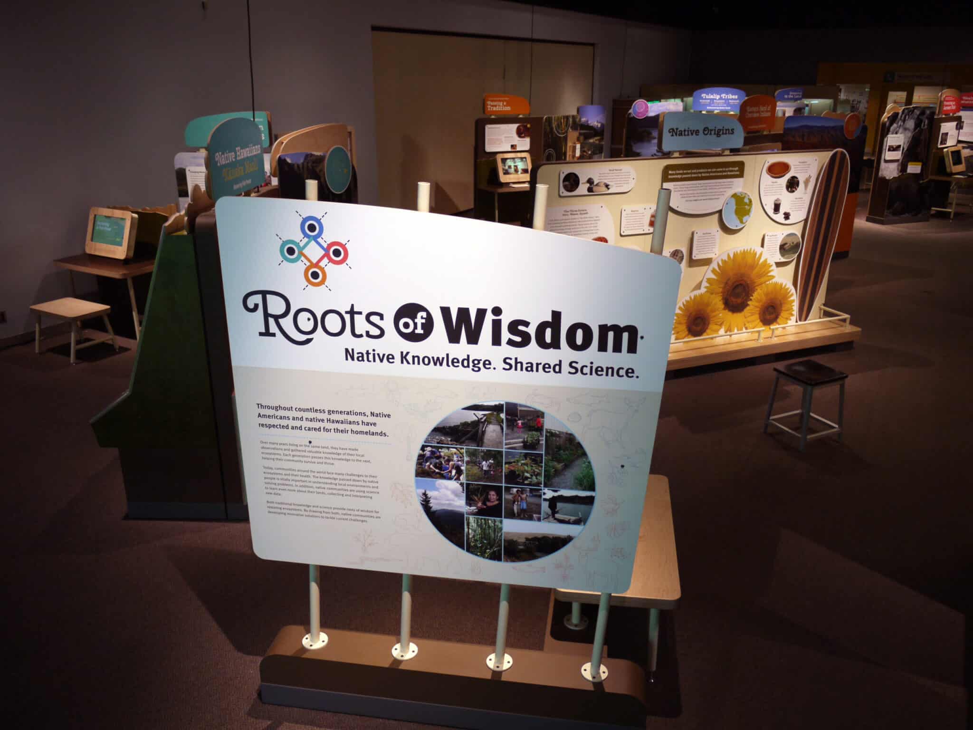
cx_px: 486
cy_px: 365
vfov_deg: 49.7
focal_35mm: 28
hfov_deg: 63.4
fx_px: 787
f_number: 3.5
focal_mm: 14
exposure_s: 1/30
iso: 160
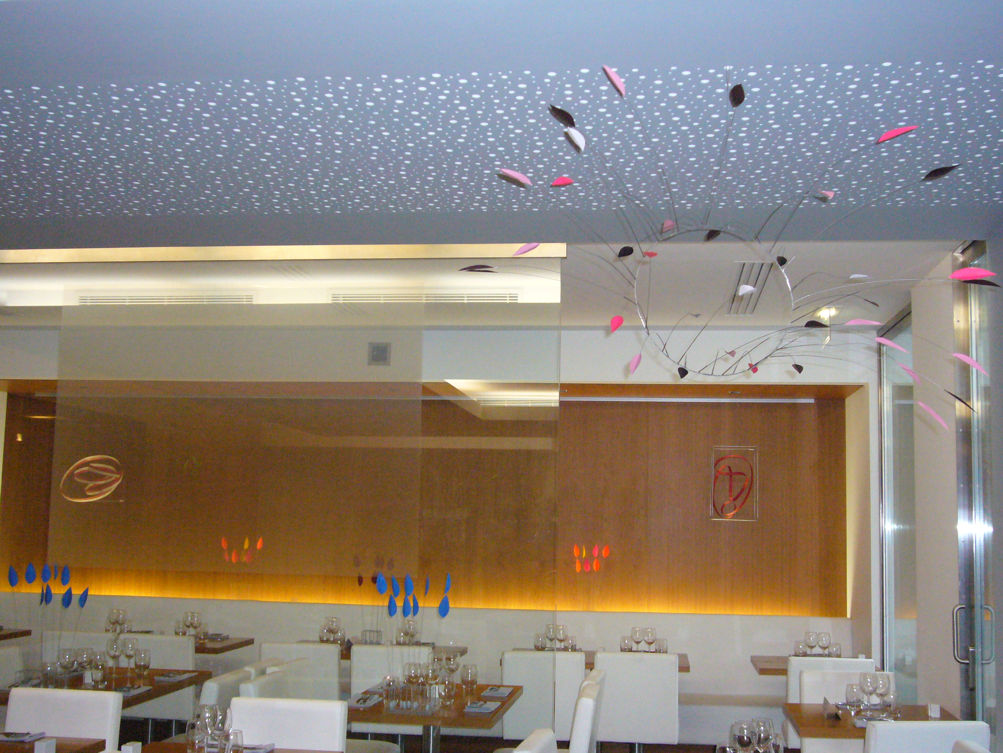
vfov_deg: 34.3
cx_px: 502
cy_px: 376
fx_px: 1217
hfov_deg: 44.8
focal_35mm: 42
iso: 400
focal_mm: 6.9
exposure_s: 1/30
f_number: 3.3
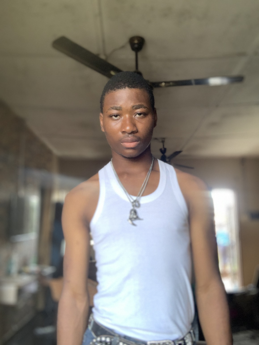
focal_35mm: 32
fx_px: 319
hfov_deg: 44.2
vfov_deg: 56.8
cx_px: 130
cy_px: 172
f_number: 2.2
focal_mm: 2.87
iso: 320
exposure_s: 1/58
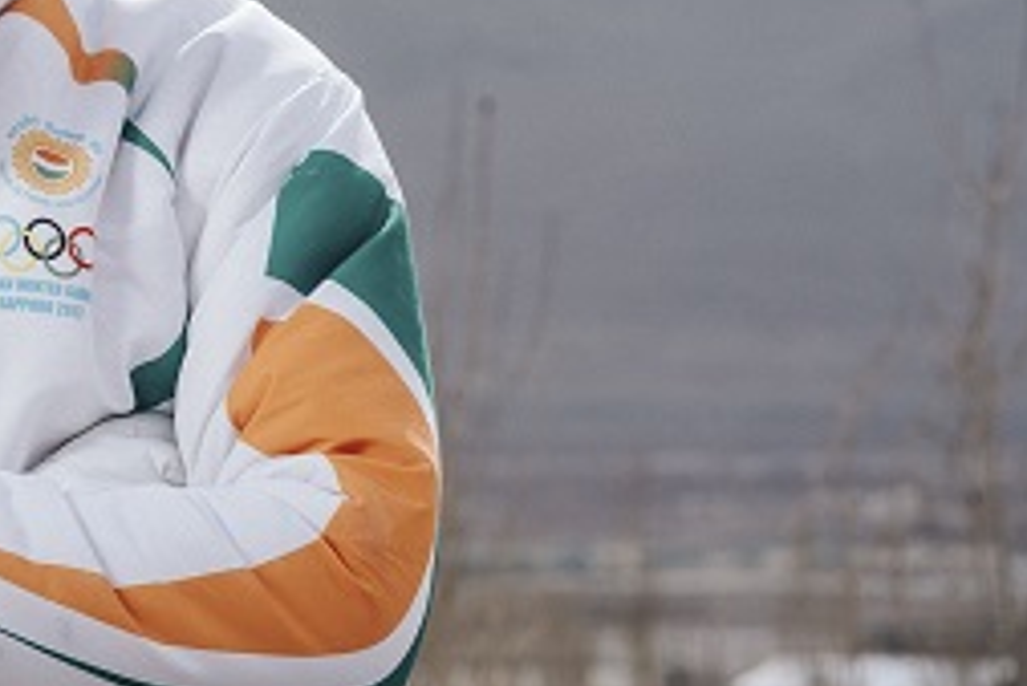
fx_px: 6708
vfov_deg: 5.8
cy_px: -173
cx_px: -126
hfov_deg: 8.7
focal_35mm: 235
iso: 50
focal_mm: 85
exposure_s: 1/200
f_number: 7.1
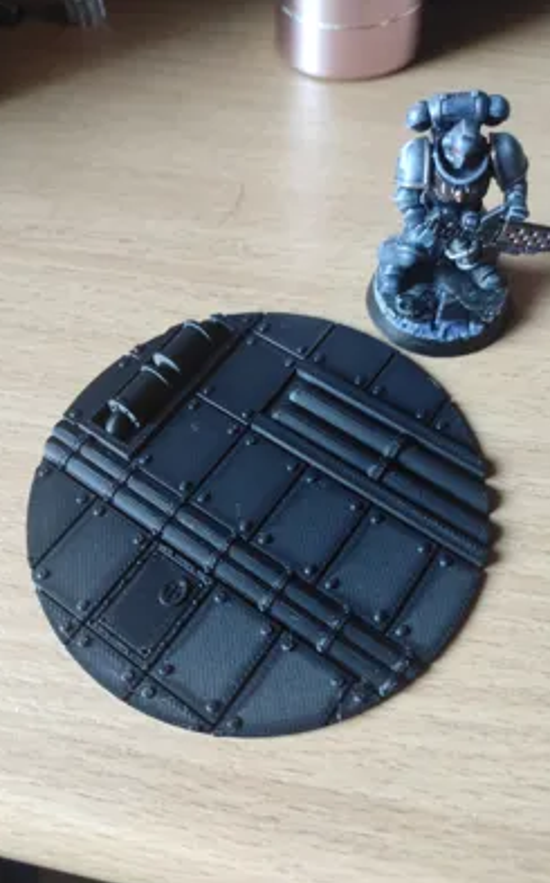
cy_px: 445
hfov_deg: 45.9
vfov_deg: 68.4
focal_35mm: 27
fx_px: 649
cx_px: 285
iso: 956
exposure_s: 1/33
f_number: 1.89
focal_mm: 5.43
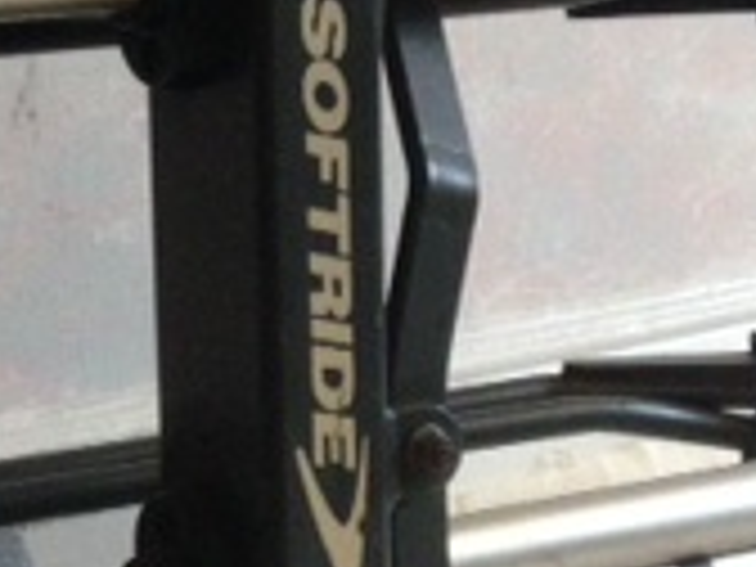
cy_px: 279
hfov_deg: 15.4
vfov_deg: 11.8
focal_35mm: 126
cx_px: 58
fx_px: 2752
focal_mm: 4.12
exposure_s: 1/20
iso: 250
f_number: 2.4
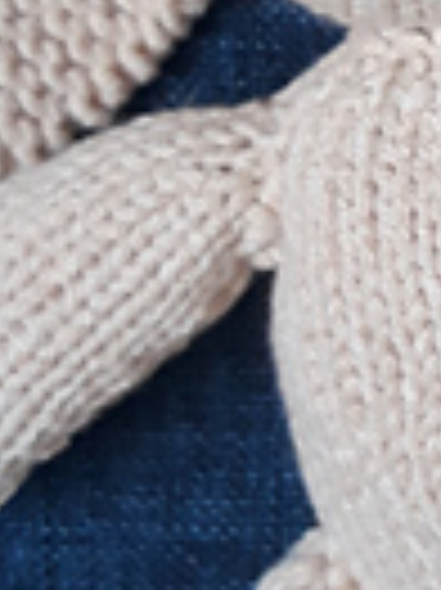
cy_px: 144
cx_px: 634
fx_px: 2246
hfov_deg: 10.9
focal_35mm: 132
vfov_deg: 14.9
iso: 125
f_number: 1.7
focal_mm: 3.71
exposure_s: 1/50
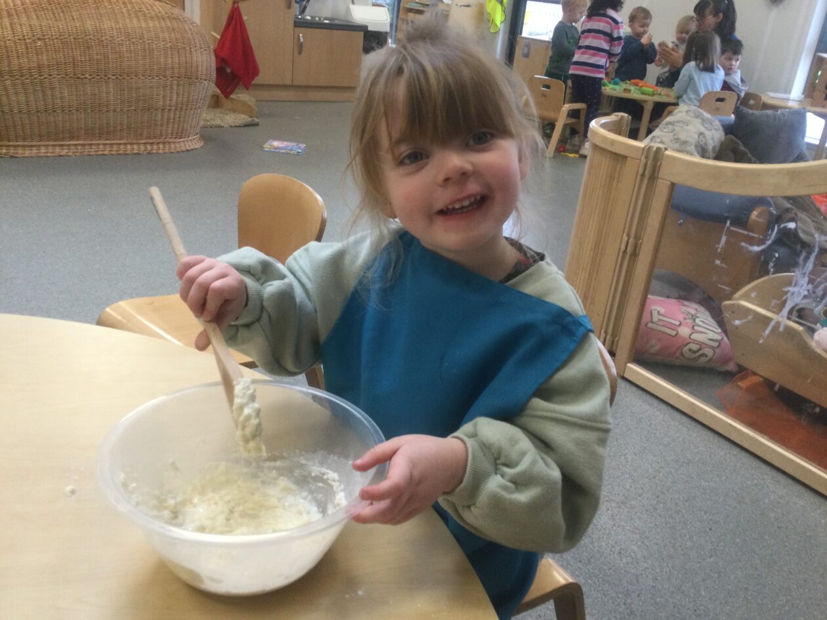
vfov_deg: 45.4
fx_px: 741
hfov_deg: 58.4
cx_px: 414
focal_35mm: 31
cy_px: 310
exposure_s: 1/33
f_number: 2.4
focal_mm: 3.3
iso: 80
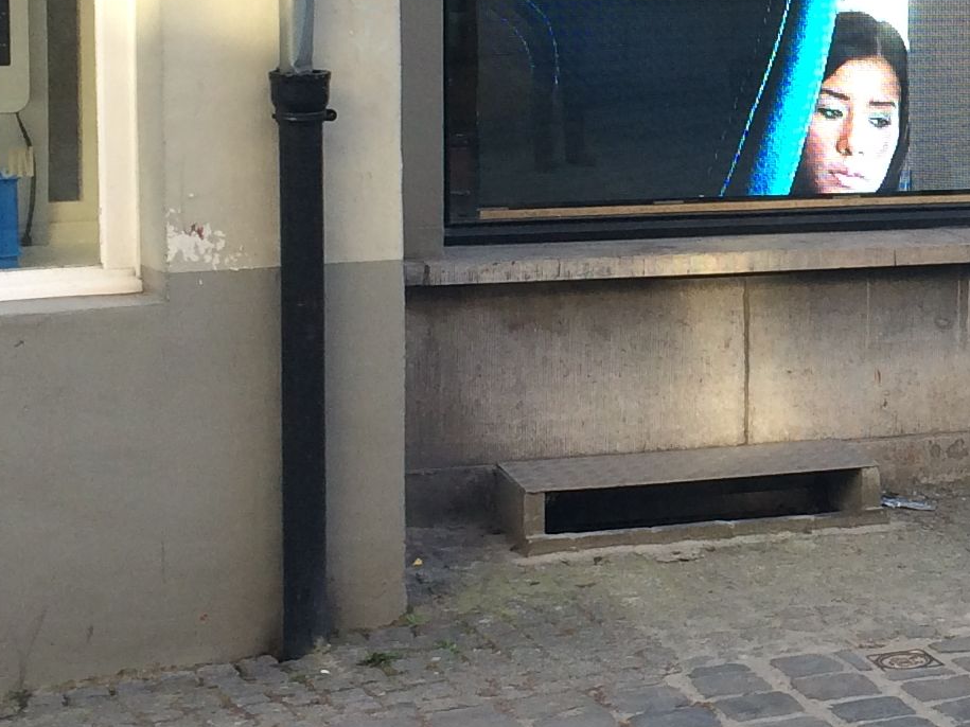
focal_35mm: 107
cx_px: 1094
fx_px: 2998
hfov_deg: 17.7
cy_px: 162
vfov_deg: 13.8
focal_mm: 4.12
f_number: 2.2
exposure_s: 1/120
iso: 50
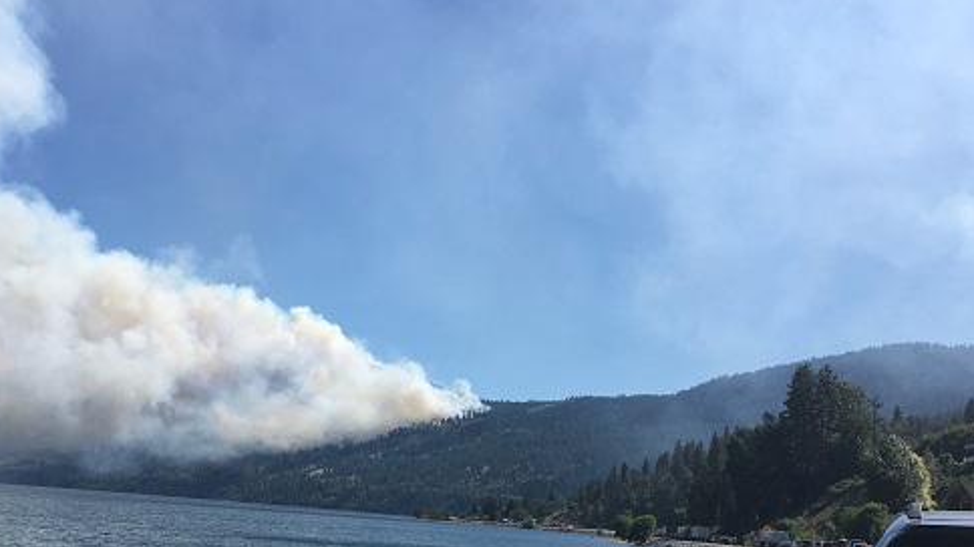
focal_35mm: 47
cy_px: 495
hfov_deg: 43.6
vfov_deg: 24.7
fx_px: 1214
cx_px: 417
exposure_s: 1/2331
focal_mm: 4.15
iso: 25
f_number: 2.2
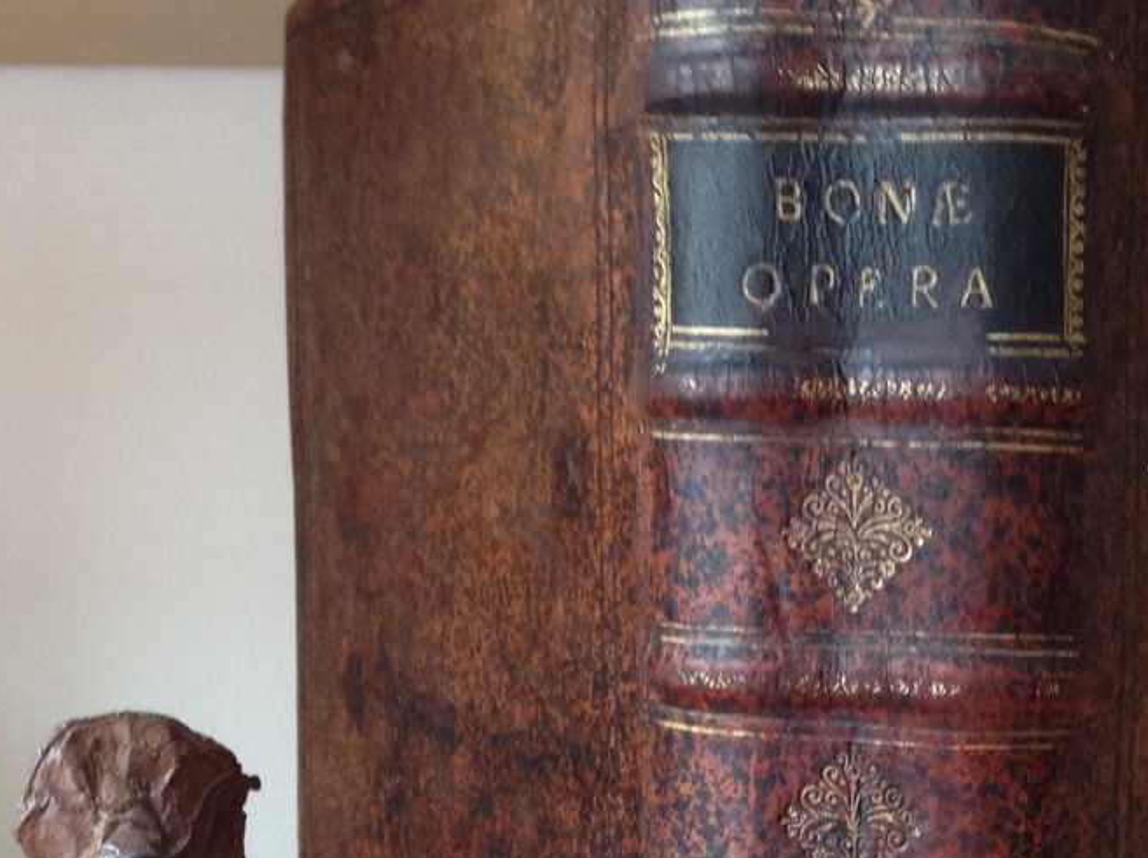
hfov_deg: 27.7
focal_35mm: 69
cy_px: 622
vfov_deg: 21.1
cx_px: 888
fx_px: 2285
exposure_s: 1/15
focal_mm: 4.28
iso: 160
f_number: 2.4
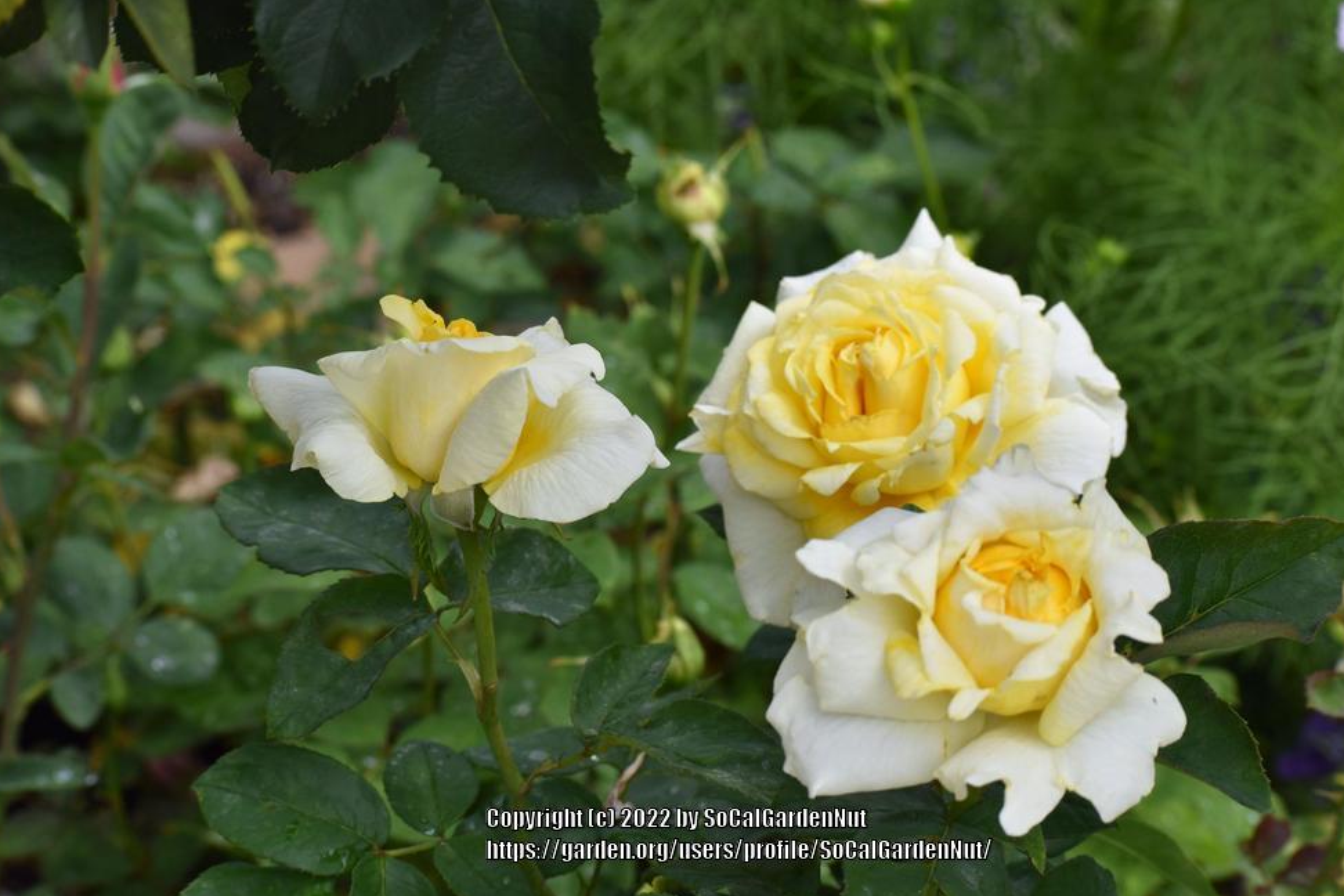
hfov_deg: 18.9
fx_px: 4032
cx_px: 679
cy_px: 456
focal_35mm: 108
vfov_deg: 12.7
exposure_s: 1/500
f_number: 7.1
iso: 200
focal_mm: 70
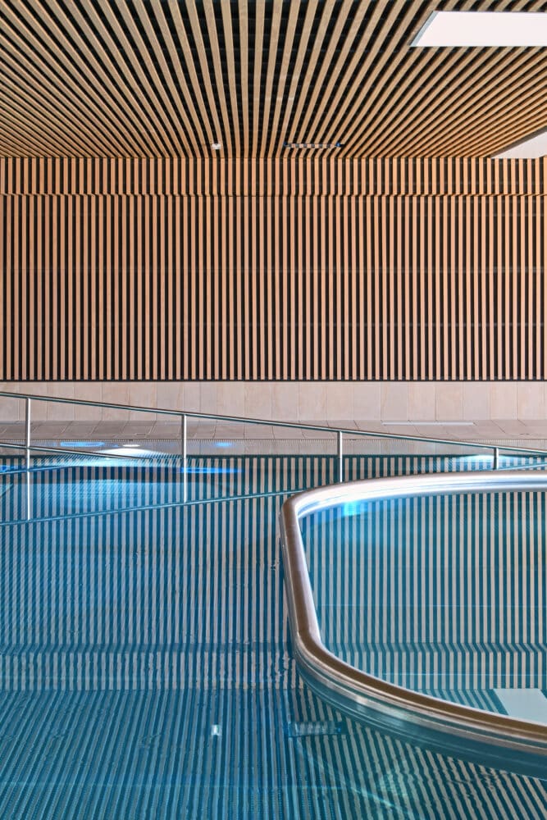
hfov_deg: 18.2
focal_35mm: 75
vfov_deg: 27.0
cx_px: 274
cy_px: 410
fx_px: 1709
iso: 100
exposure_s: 1/3
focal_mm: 75
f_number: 11
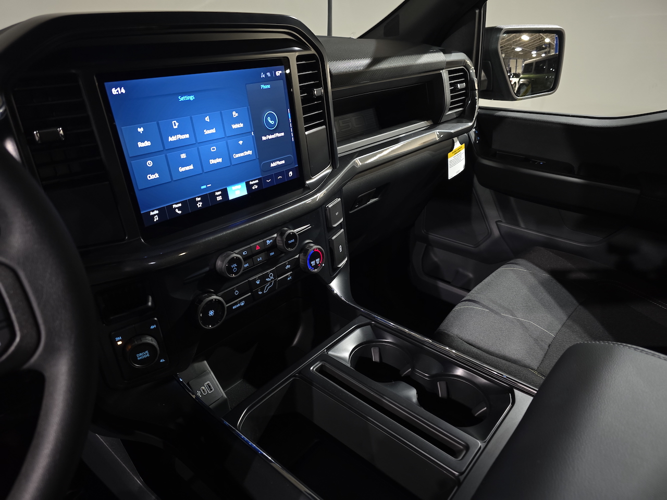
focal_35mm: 23
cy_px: 250
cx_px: 334
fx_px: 443
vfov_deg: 58.9
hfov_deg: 73.9
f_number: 1.7
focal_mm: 6.3
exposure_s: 1/42
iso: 320
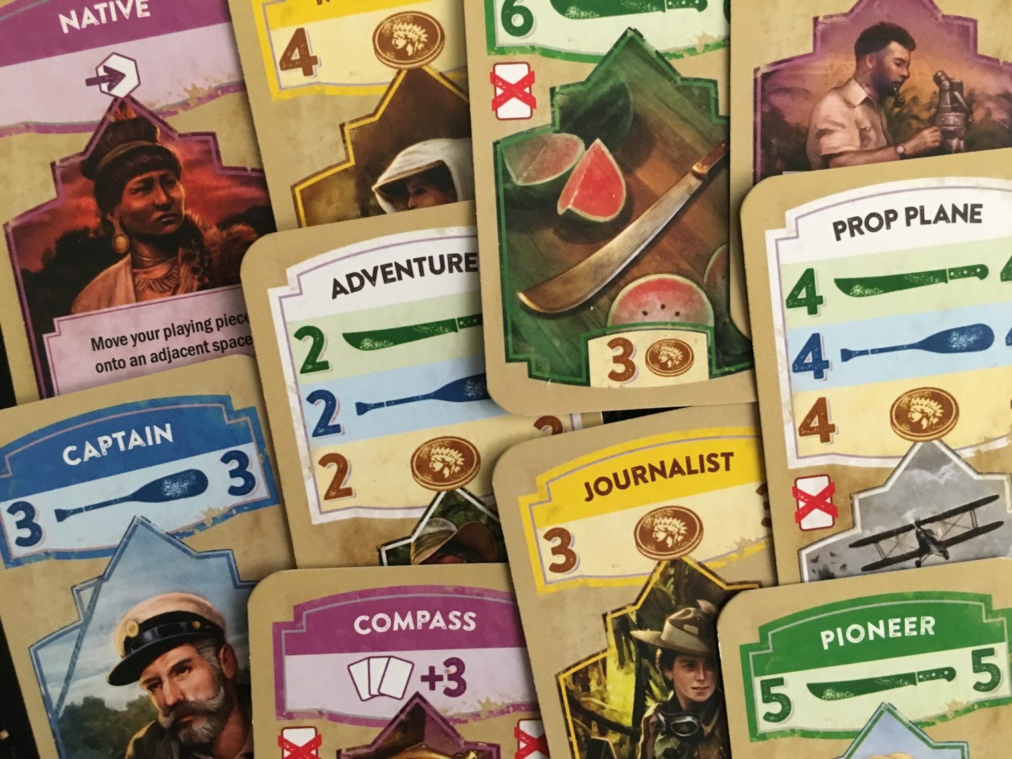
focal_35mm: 29
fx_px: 848
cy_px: 380
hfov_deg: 61.7
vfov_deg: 48.2
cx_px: 506
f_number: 2.2
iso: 200
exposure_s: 1/20
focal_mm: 4.15
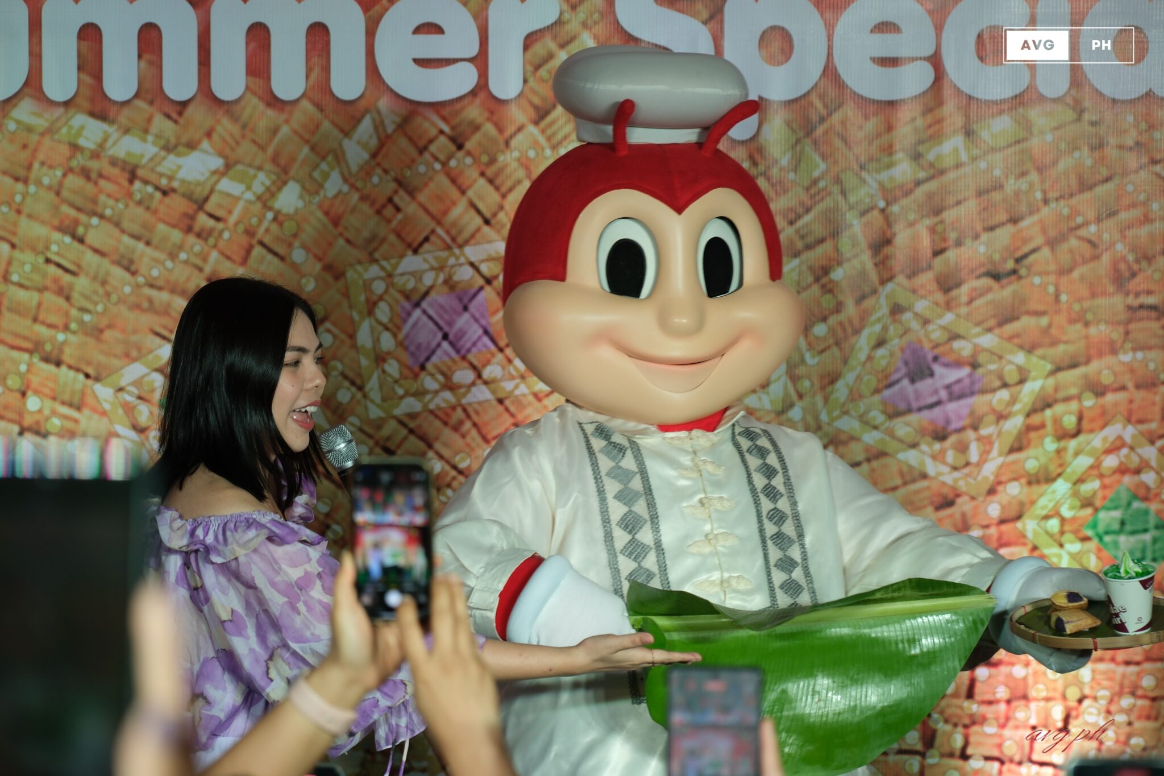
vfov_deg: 9.7
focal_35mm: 141
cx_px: 582
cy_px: 388
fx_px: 4558
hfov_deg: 14.6
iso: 320
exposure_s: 1/140
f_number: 4.5
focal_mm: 94.3
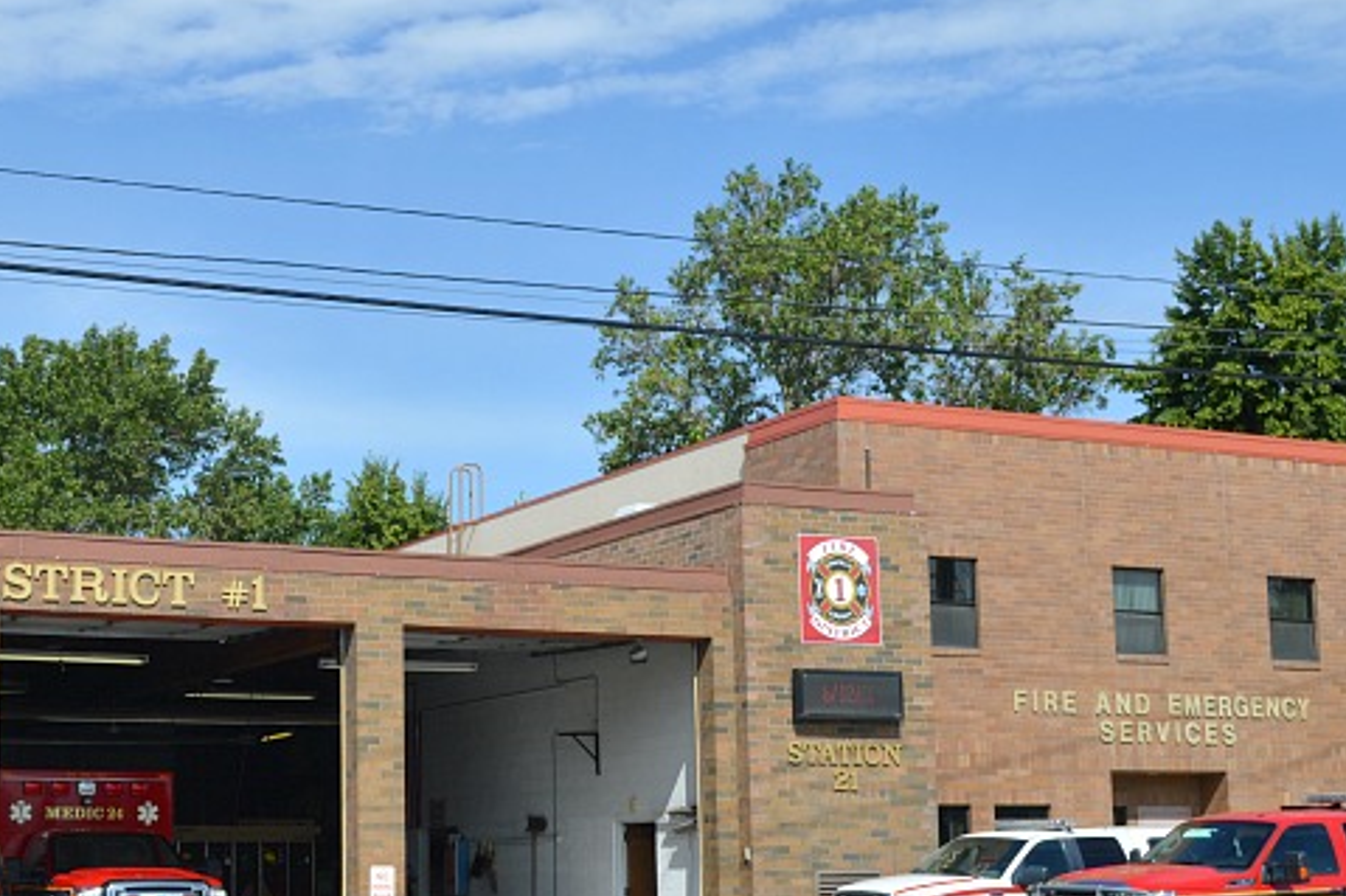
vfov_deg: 22.2
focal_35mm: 61
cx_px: 464
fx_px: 2280
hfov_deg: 32.7
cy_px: 531
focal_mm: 28
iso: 100
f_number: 8
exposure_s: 1/250
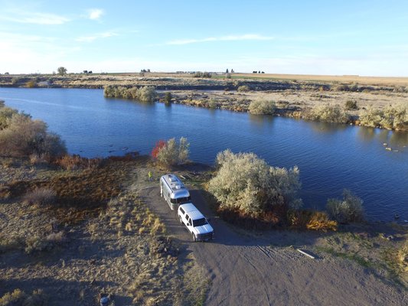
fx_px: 236
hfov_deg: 81.7
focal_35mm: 20
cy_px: 153
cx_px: 204
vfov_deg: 66.0
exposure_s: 1/80
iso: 100
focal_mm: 3.61
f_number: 2.8
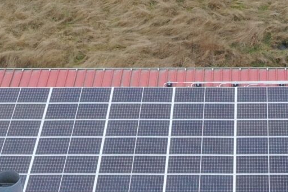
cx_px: 222
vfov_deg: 9.5
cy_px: 306
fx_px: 1120
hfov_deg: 14.6
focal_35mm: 140
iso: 500
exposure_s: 1/15
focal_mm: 10.26
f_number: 11
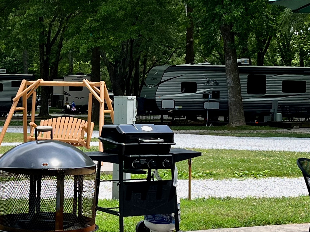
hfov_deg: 22.0
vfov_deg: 16.8
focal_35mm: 88
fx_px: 788
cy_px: 100
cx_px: 68
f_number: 1.6
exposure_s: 1/1802
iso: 50
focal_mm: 5.1
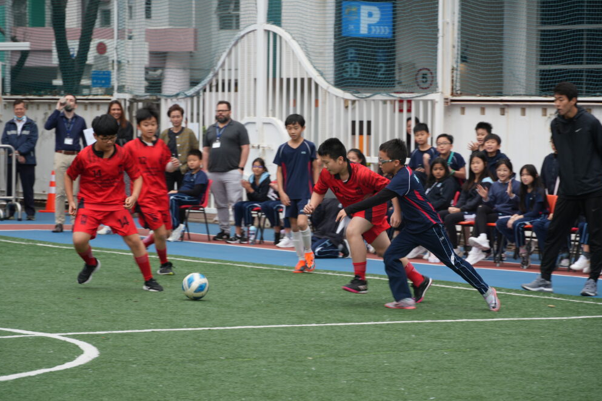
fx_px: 2249
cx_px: 296
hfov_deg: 15.2
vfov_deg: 10.2
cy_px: 205
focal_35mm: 135
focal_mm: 87
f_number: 5.6
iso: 160
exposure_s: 1/160
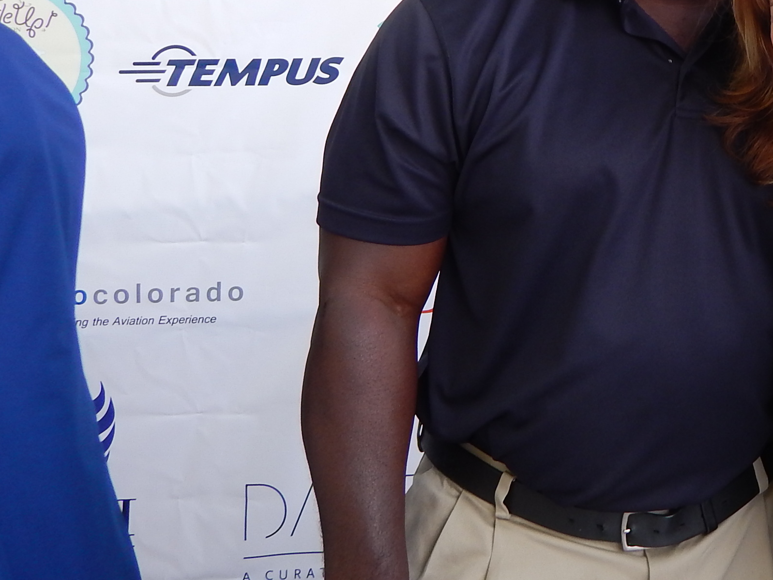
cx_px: 787
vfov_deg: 29.9
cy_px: 86
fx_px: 1050
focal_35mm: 47
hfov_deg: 36.1
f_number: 3
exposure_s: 1/60
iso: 125
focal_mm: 4
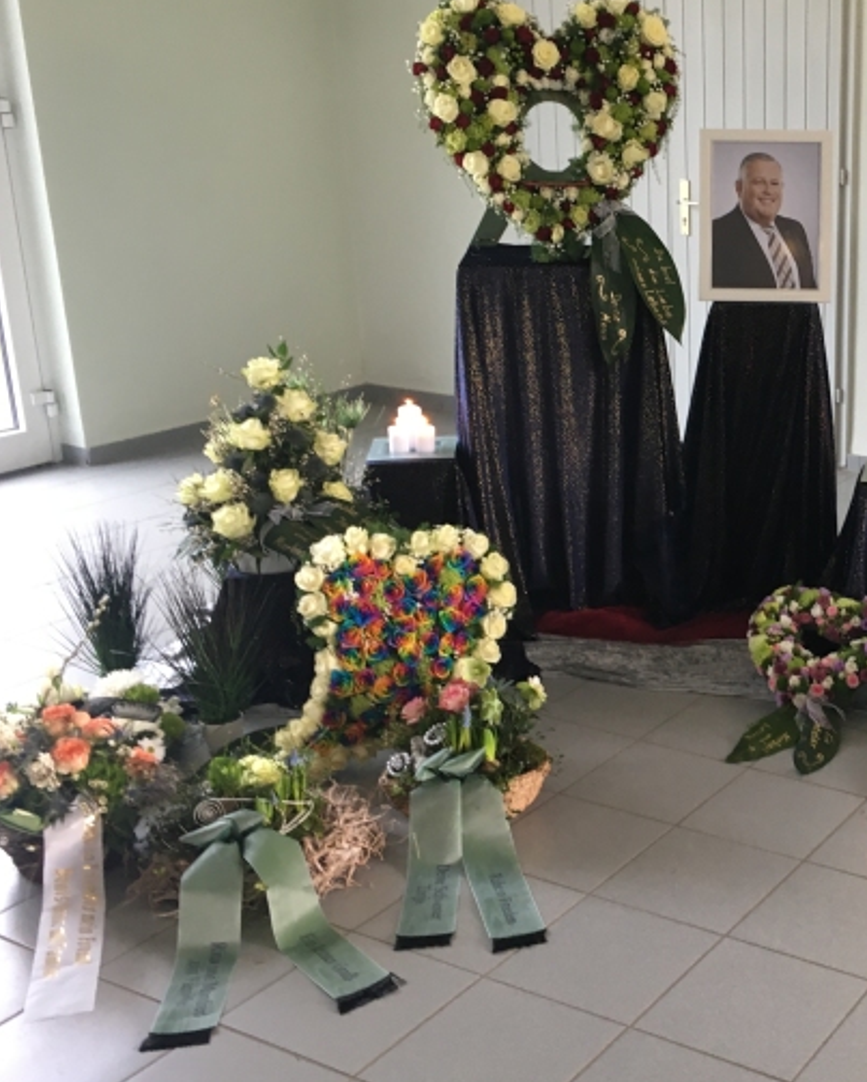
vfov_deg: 41.1
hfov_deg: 31.4
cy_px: 551
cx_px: 830
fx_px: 1442
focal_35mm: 45
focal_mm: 4.15
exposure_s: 1/33
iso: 80
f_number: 2.2
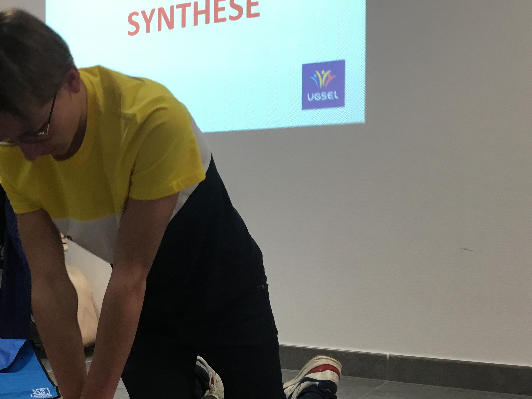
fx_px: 707
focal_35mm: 46
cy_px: 248
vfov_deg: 31.4
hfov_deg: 41.0
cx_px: 209
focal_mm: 3.3
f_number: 2.4
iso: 40
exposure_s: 1/33
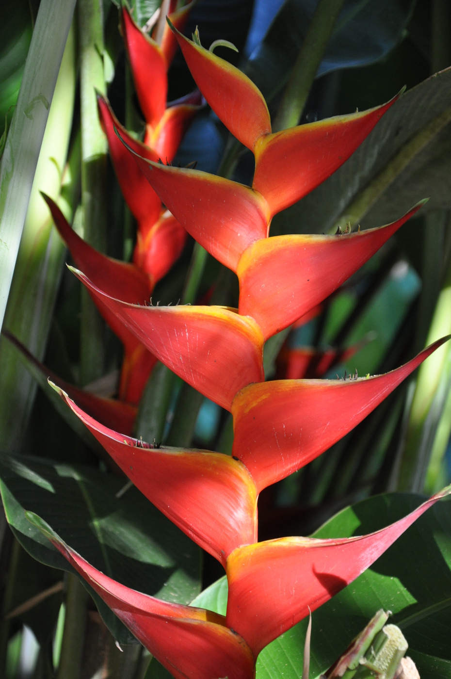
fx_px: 1865
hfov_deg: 13.8
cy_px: 340
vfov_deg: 20.6
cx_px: 226
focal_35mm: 99
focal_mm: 66
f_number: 5.3
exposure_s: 1/160
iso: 800
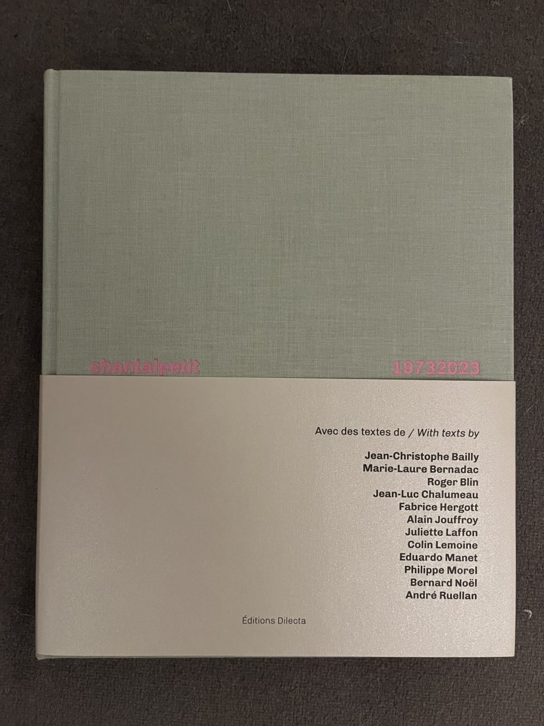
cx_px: 272
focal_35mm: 26
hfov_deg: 53.1
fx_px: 545
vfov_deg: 67.3
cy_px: 363
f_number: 1.6
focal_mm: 5.1
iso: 640
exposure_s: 1/35
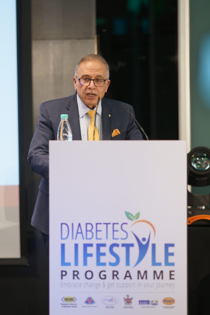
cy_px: 158
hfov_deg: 10.8
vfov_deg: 16.1
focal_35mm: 127
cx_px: 105
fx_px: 1111
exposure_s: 1/160
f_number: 1.4
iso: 320
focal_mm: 85
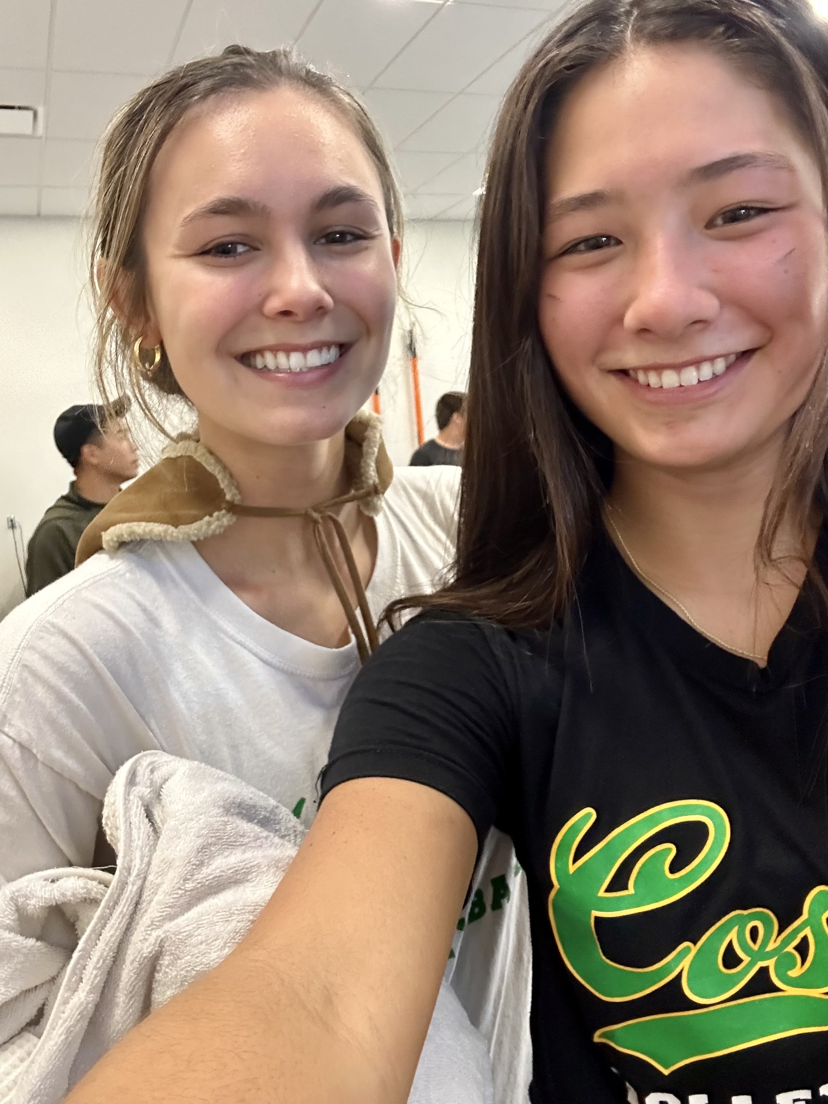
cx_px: 414
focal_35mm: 30
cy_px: 552
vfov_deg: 60.0
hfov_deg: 46.8
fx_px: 957
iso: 250
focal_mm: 2.69
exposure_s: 1/60
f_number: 1.9
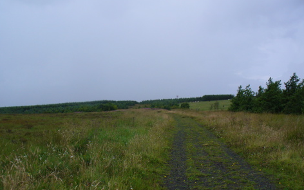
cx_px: 147
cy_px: 100
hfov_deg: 46.2
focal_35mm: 43
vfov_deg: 29.9
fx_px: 356
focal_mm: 6.1
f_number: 5.6
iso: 80
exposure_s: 1/250
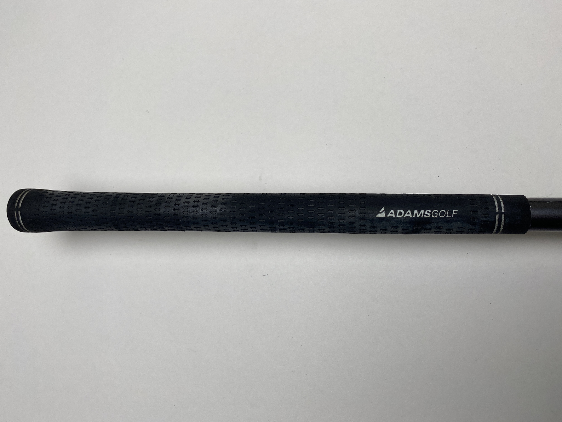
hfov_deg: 67.3
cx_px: 281
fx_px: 422
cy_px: 211
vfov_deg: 53.1
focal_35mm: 26
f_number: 1.8
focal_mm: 4.25
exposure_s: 1/465
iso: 32
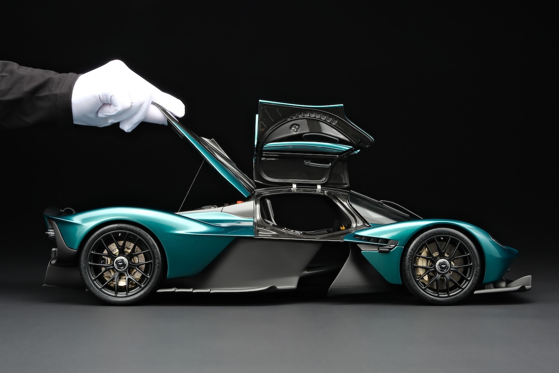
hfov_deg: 38.9
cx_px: 280
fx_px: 792
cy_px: 186
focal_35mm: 51
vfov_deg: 26.5
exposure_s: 1/125
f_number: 20
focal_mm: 34.2
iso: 320
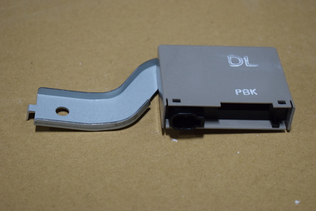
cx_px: 158
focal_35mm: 82
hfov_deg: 24.6
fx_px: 724
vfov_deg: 16.6
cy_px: 106
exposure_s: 1/125
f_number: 5.6
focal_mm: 55
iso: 2000
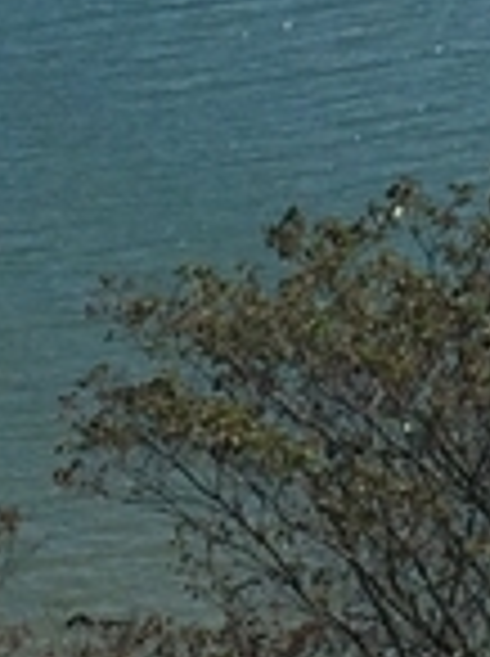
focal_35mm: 239
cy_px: -450
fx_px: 4524
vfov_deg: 8.1
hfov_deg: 6.2
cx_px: 629
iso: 40
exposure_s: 1/4115
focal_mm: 4.15
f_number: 2.2
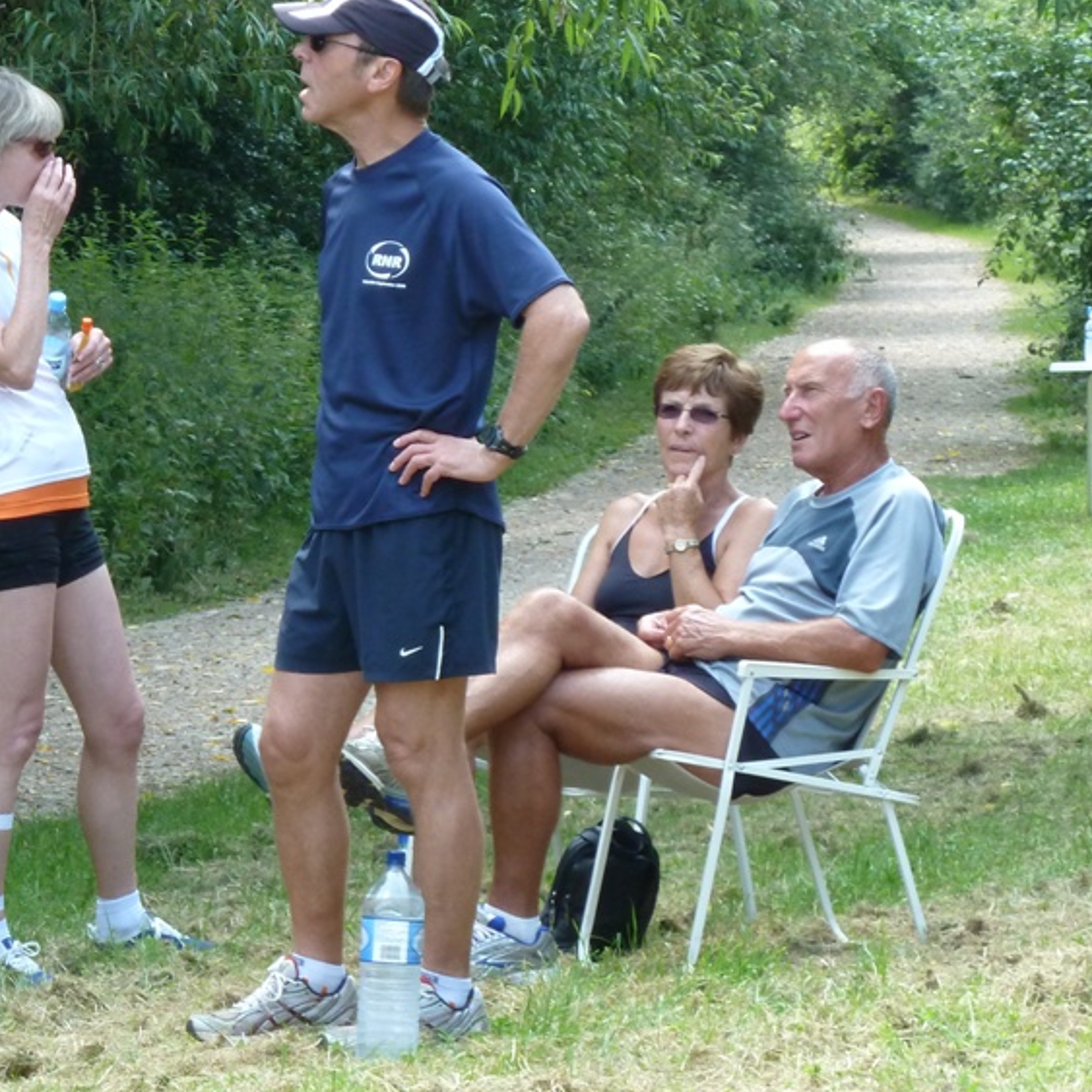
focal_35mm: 254
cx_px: 248
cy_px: 572
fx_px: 9065
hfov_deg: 6.9
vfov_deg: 6.9
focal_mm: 25.9
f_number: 4.5
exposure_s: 1/125
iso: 200
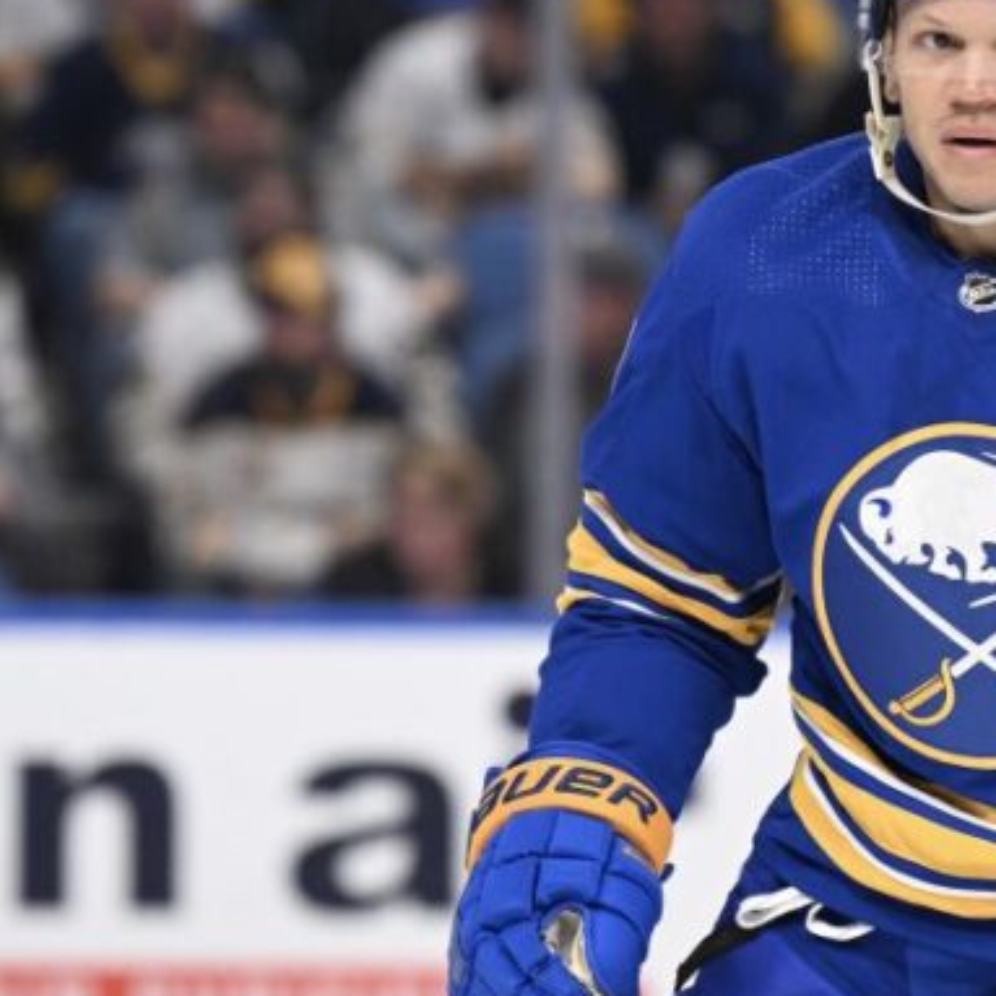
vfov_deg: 5.1
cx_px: 996
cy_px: 463
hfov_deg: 5.1
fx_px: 11100
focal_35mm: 341
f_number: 3.5
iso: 3200
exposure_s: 1/1600
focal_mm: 200
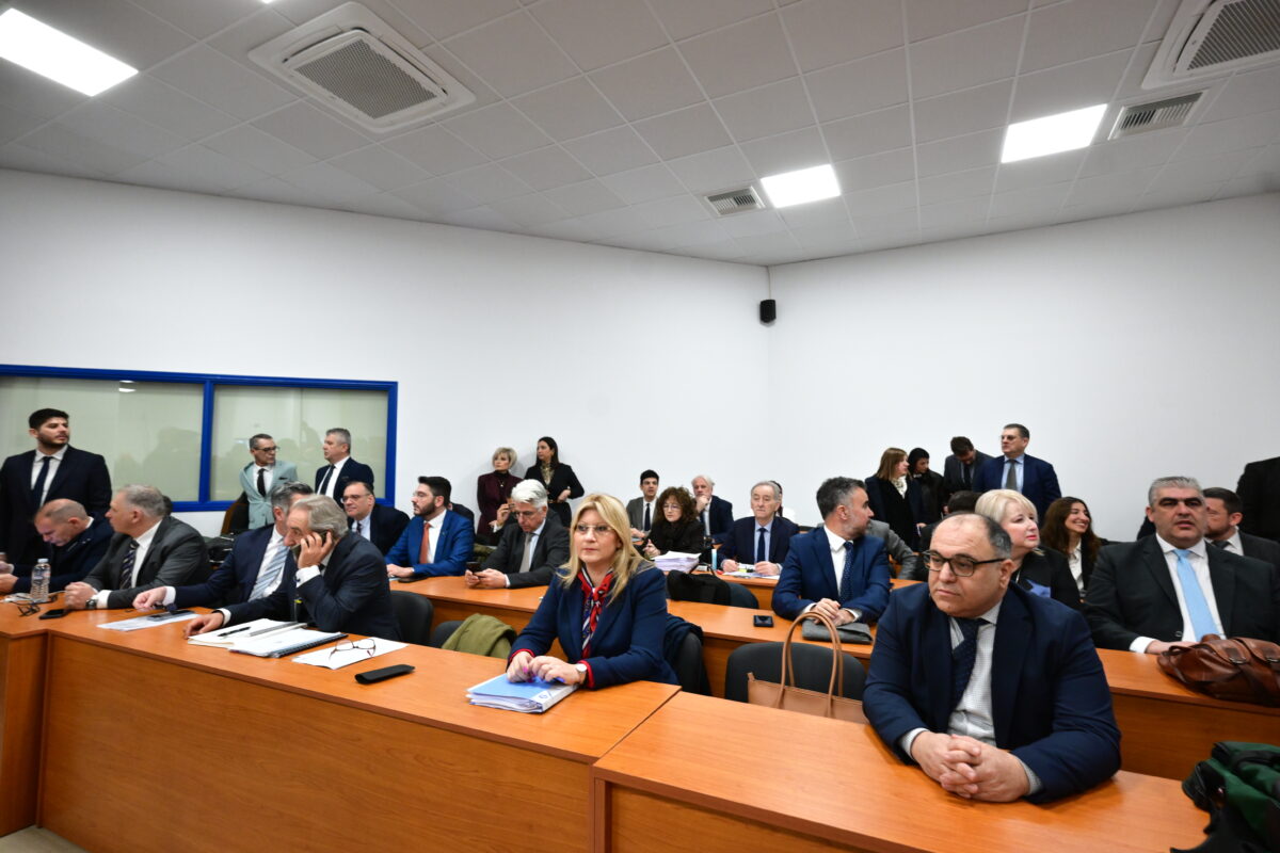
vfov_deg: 70.4
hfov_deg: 93.3
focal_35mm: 17
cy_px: 426
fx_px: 604
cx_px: 640
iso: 4000
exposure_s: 1/160
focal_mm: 17
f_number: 4
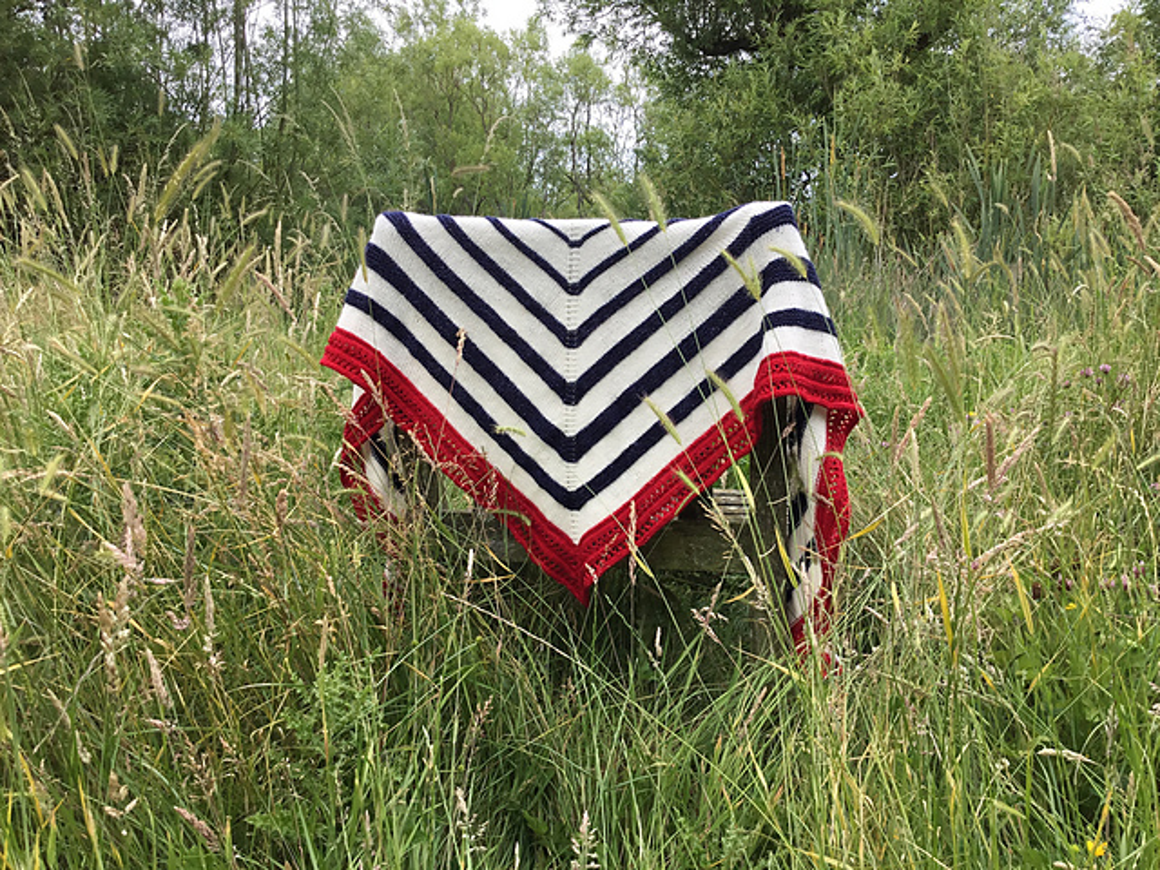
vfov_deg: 45.4
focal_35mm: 31
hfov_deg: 58.4
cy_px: 435
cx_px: 580
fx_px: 1039
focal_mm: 3.3
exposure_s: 1/397
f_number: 2.4
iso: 25
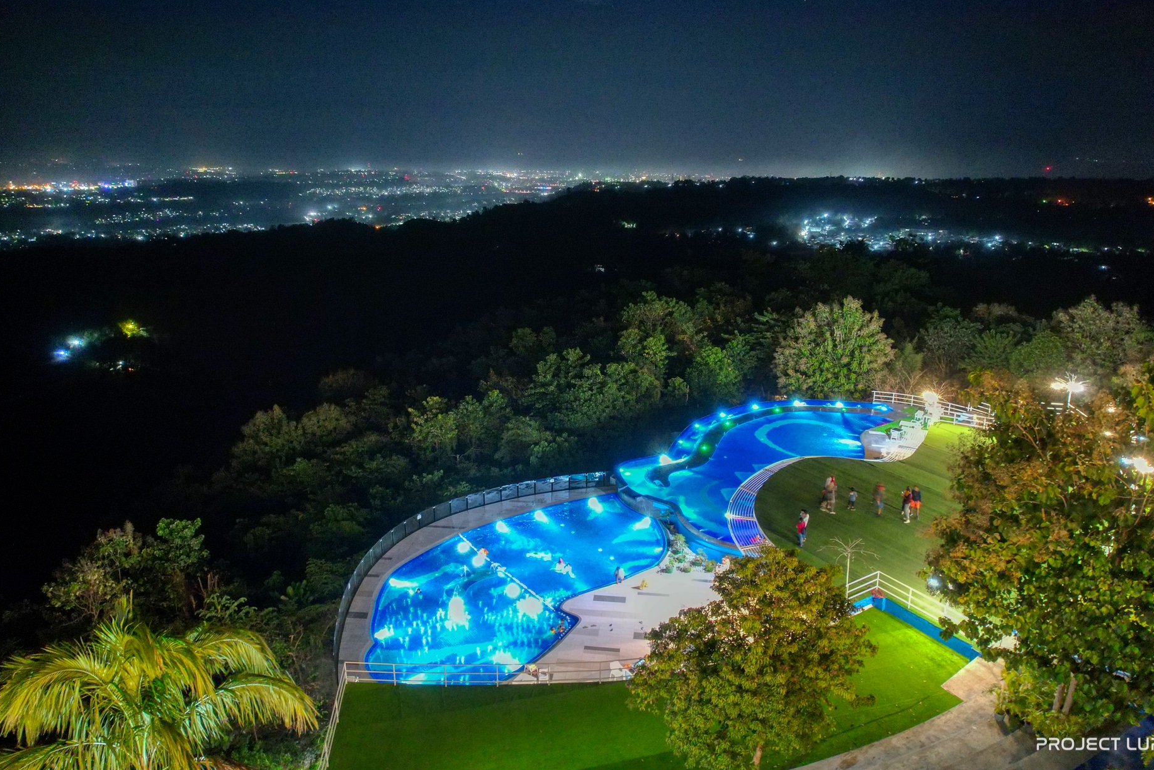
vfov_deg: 53.1
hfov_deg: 73.7
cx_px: 573
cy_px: 351
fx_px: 769
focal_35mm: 24
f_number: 2.8
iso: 1690
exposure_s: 1/3
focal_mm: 8.38
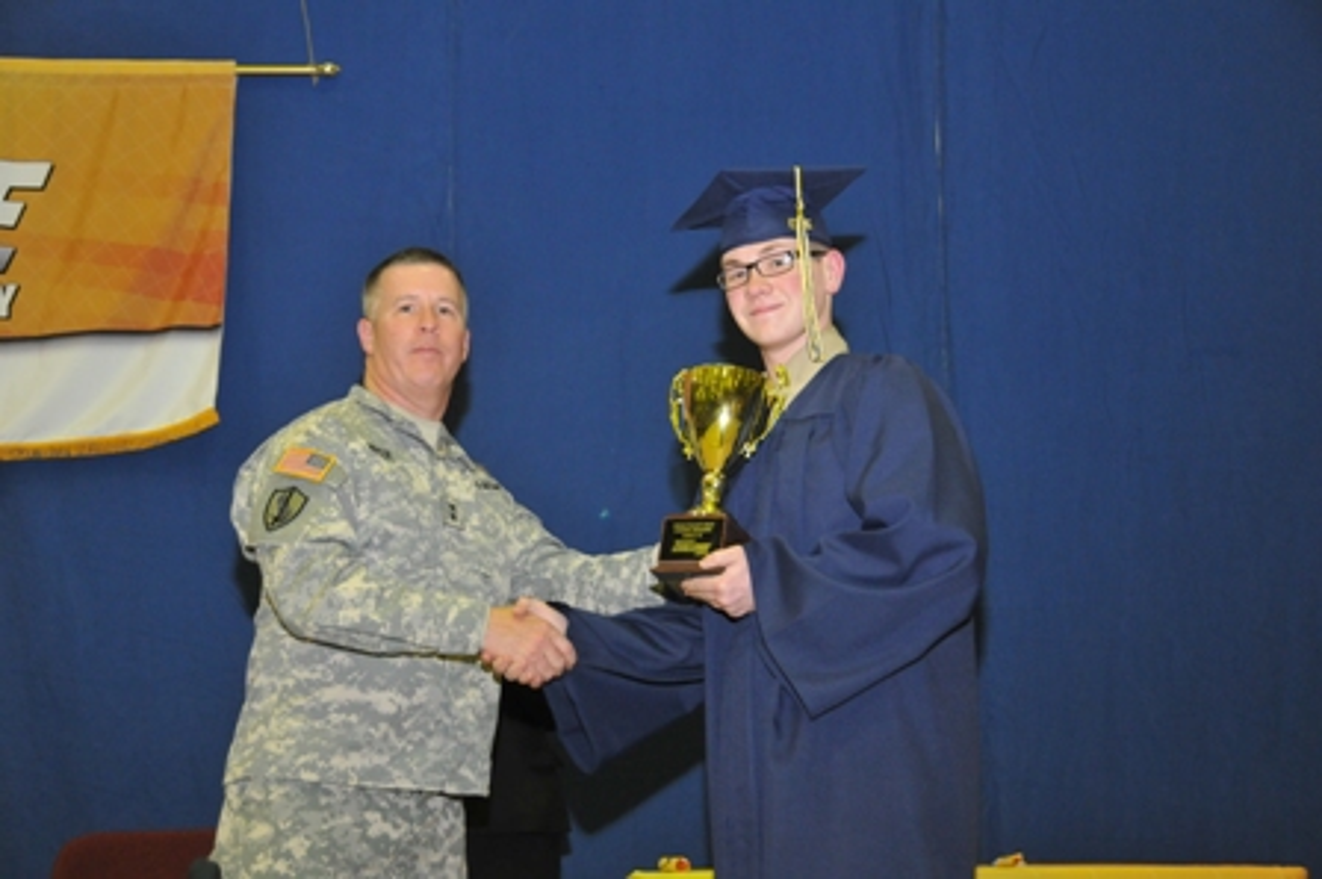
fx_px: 1981
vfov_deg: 25.0
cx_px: 661
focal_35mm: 54
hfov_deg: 36.9
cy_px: 440
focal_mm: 36
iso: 1000
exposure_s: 1/60
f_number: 4.2
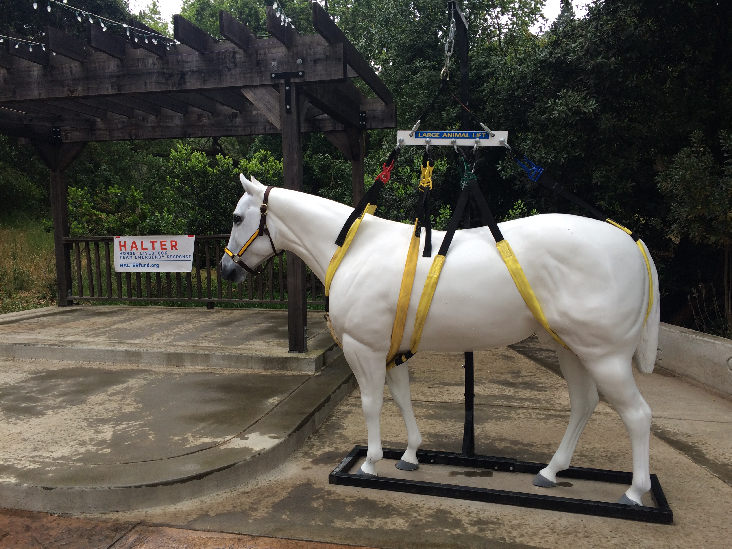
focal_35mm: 29
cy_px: 274
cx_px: 366
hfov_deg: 61.7
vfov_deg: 48.2
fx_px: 613
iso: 32
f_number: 2.2
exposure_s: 1/148
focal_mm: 4.15
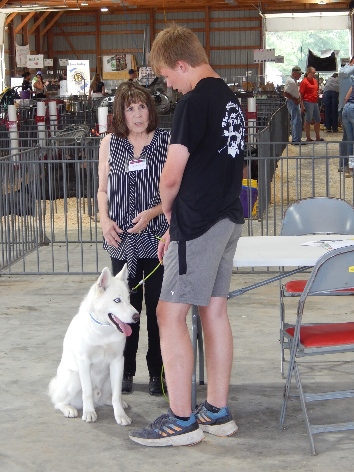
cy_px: 236
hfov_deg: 15.7
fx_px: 1282
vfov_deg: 20.9
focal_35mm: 94
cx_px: 177
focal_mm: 16.6
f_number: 4.4
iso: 180
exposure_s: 1/30
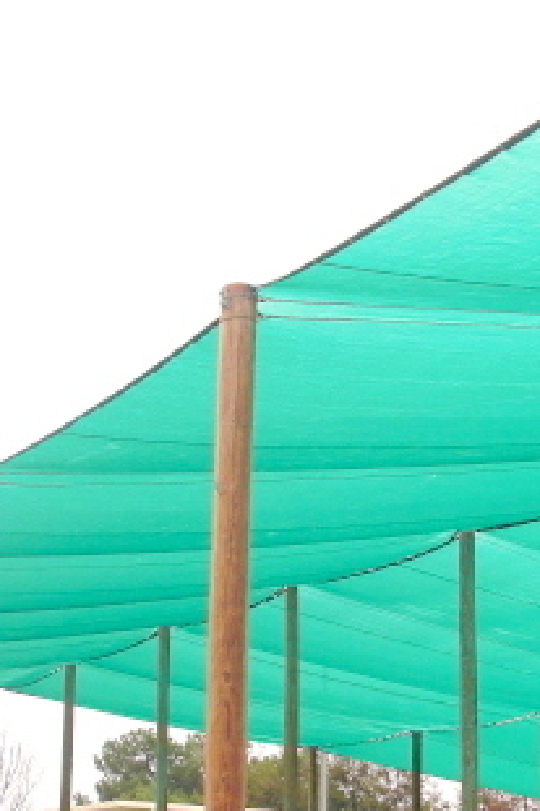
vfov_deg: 26.0
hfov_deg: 17.6
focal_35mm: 77
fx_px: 1734
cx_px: 389
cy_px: 623
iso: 50
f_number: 2.8
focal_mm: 6.3
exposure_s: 1/320
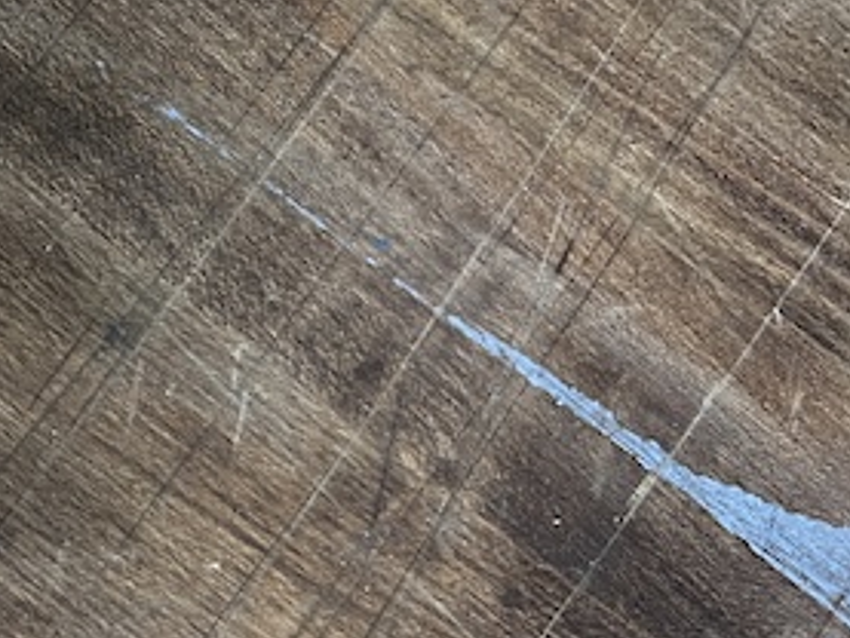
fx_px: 1842
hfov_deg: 22.1
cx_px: -371
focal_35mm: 75
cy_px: 0
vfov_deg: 19.1
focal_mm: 5.7
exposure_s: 1/60
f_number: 1.5
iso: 200
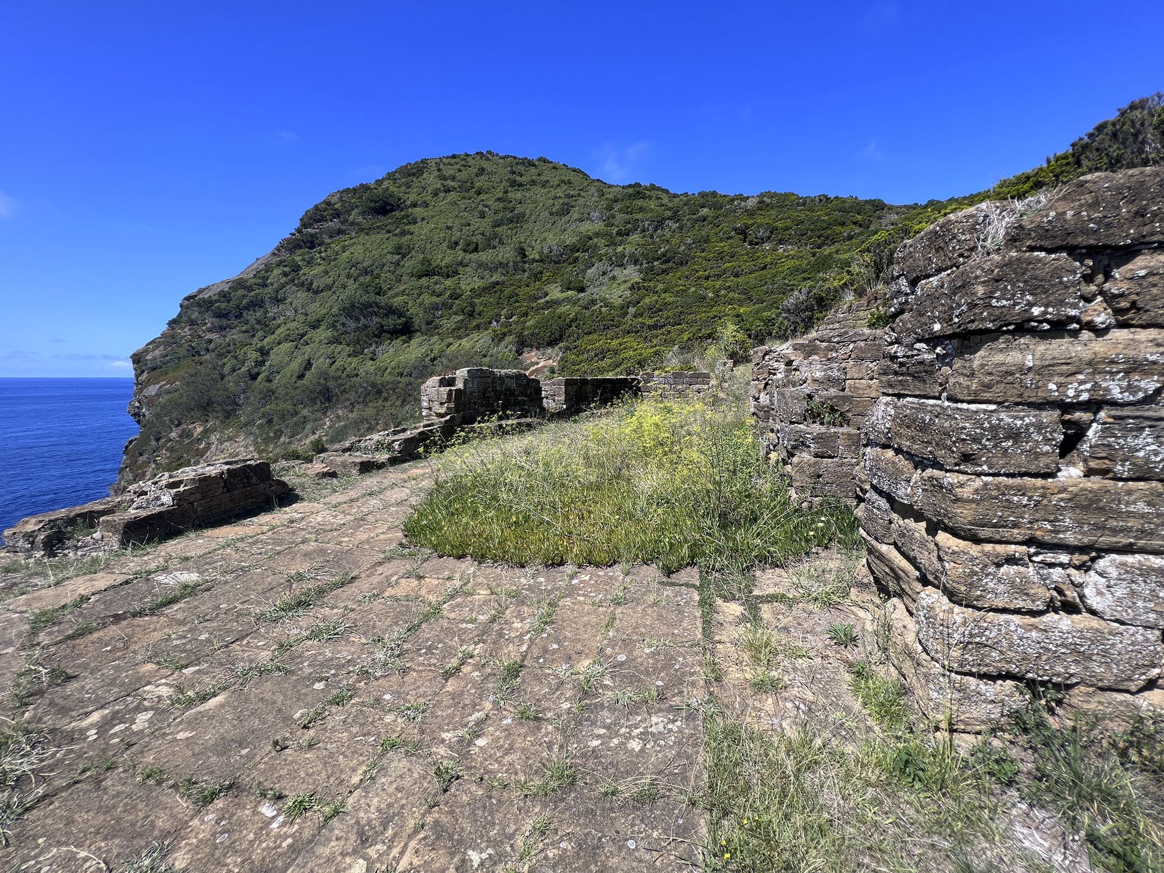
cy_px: 436
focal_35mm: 13
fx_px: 437
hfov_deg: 106.2
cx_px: 582
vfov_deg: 89.9
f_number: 1.8
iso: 32
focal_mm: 1.57
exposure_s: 1/978
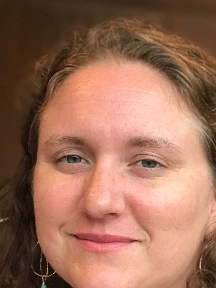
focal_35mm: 123
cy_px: 261
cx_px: 141
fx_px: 1023
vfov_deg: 15.8
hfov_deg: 12.0
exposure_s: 1/60
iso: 100
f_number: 2.8
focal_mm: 6.6
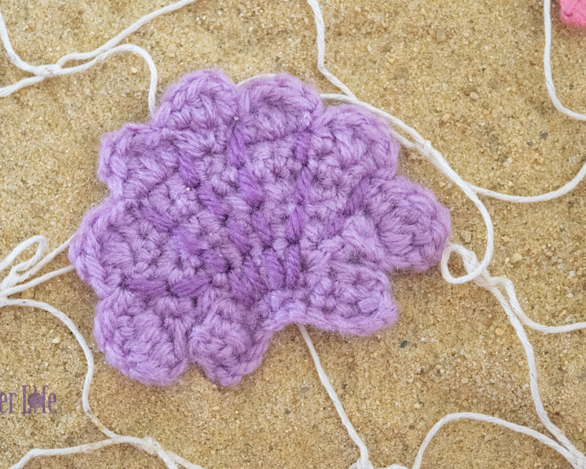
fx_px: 1526
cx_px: 249
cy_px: 234
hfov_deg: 21.7
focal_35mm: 88
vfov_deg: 17.5
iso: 6400
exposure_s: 1/60
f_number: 5.6
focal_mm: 52
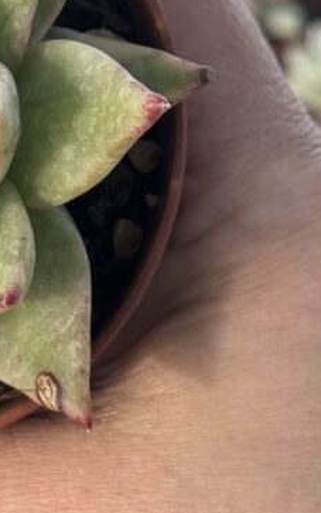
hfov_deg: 10.1
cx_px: -139
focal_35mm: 126
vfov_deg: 16.4
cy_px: 85
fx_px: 1763
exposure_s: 1/226
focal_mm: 6.76
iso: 64
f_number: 1.78
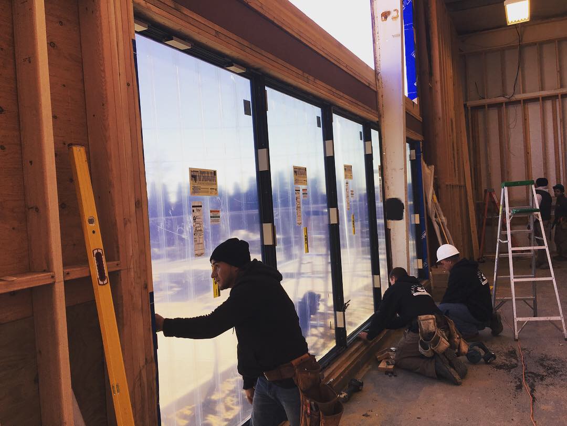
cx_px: 284
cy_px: 213
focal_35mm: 29
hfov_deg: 61.7
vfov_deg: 48.2
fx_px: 475
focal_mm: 4.15
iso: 25
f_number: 2.2
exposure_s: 1/183
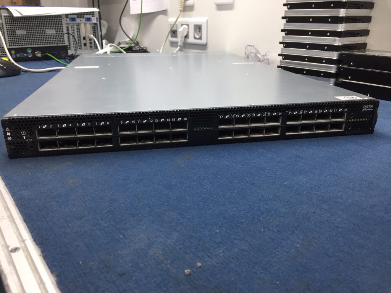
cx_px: 196
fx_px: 328
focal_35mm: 29
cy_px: 146
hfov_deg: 61.7
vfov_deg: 48.2
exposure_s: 1/33
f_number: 2.2
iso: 50
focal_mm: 4.15
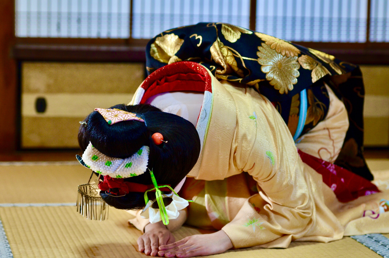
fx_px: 1132
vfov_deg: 13.0
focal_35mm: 105
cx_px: 194
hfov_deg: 19.5
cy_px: 129
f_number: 2.8
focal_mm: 70
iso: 400
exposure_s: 1/125
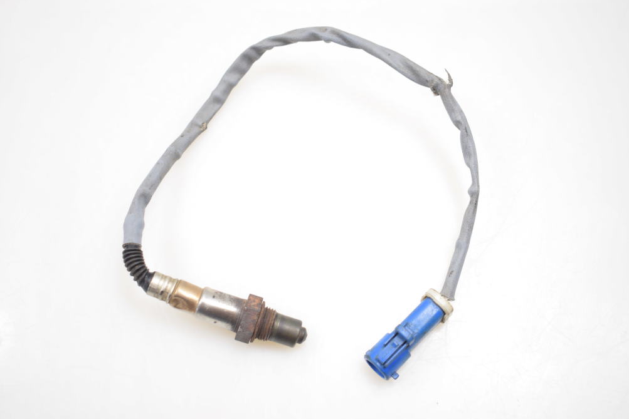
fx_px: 856
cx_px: 316
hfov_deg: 40.3
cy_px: 211
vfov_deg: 27.5
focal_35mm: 49
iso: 360
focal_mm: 32
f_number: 4.5
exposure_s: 1/50
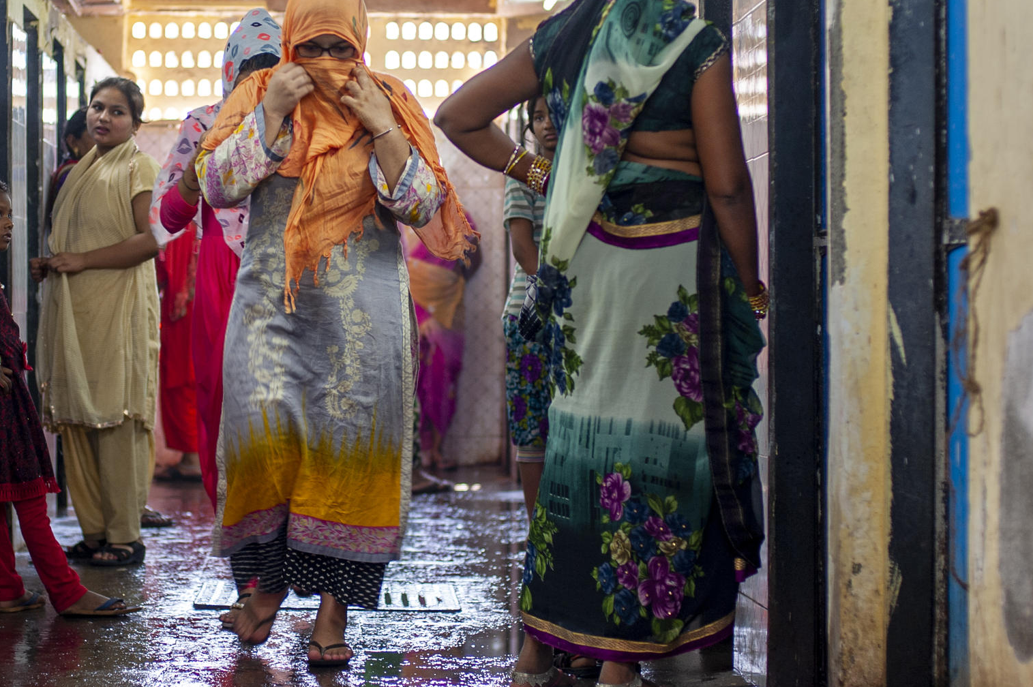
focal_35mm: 99
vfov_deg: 13.8
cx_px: 363
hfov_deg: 20.6
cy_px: 234
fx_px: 2839
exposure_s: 1/40
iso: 200
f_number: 2.2
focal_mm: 50
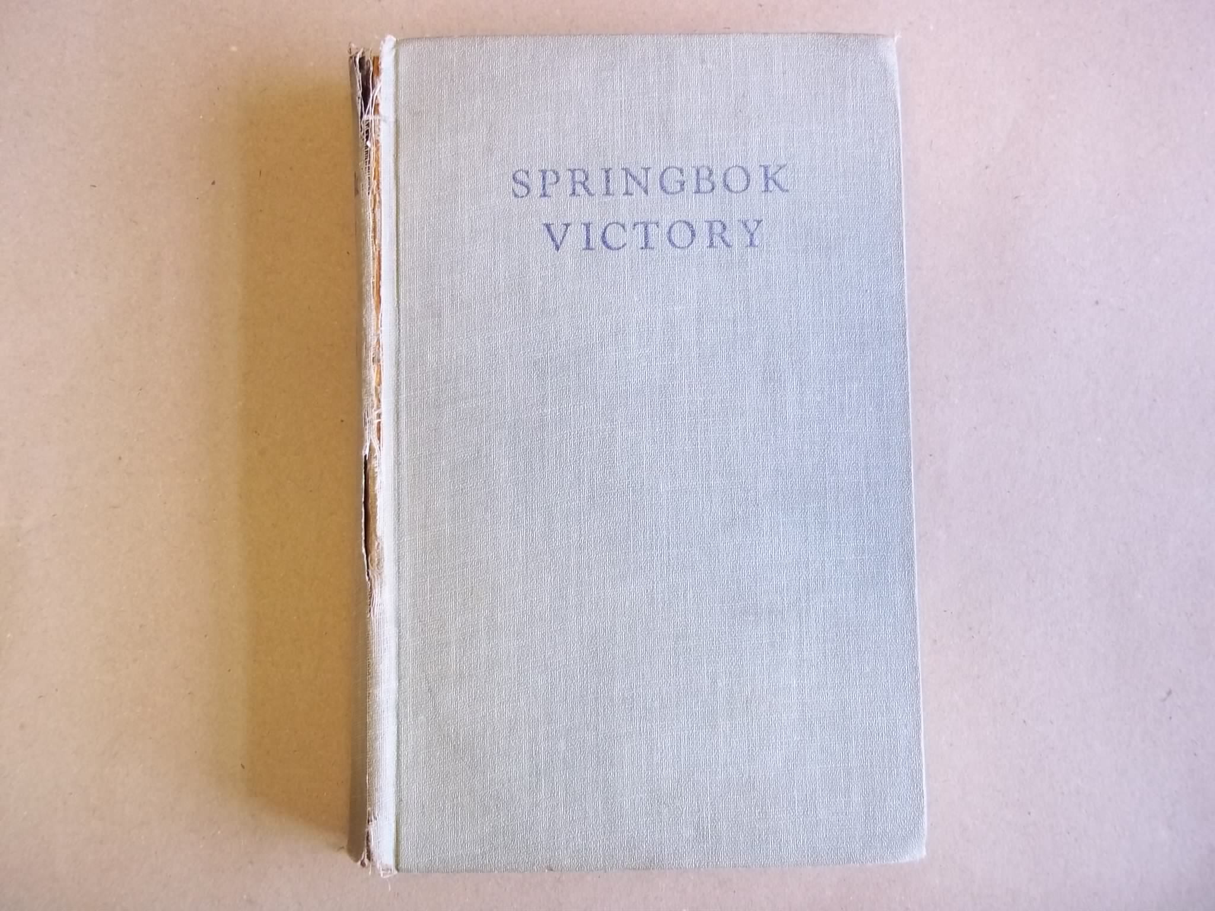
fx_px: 1264
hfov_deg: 51.4
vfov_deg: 39.7
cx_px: 608
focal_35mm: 36
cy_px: 456
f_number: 3.1
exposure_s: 1/30
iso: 160
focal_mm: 6.5
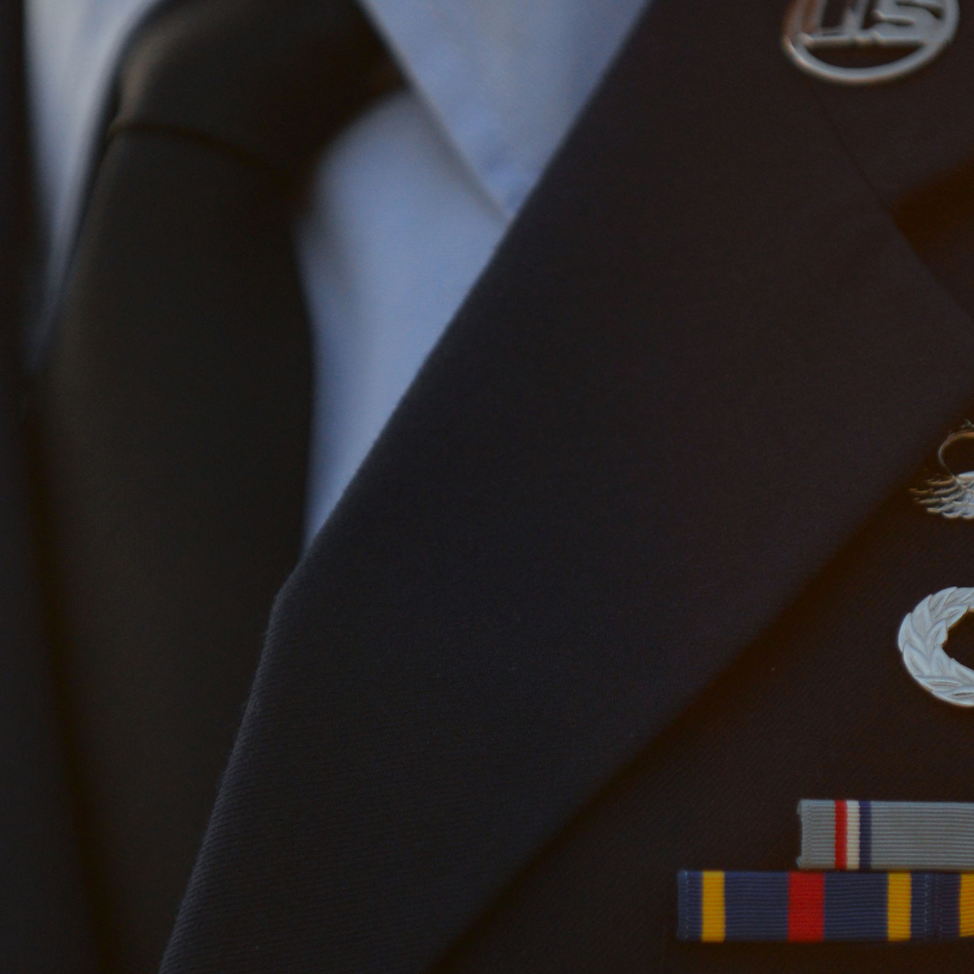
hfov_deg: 3.7
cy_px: 837
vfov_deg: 3.7
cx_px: 429
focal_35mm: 474
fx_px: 15089
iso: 800
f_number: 2.8
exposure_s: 1/4000
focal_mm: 190
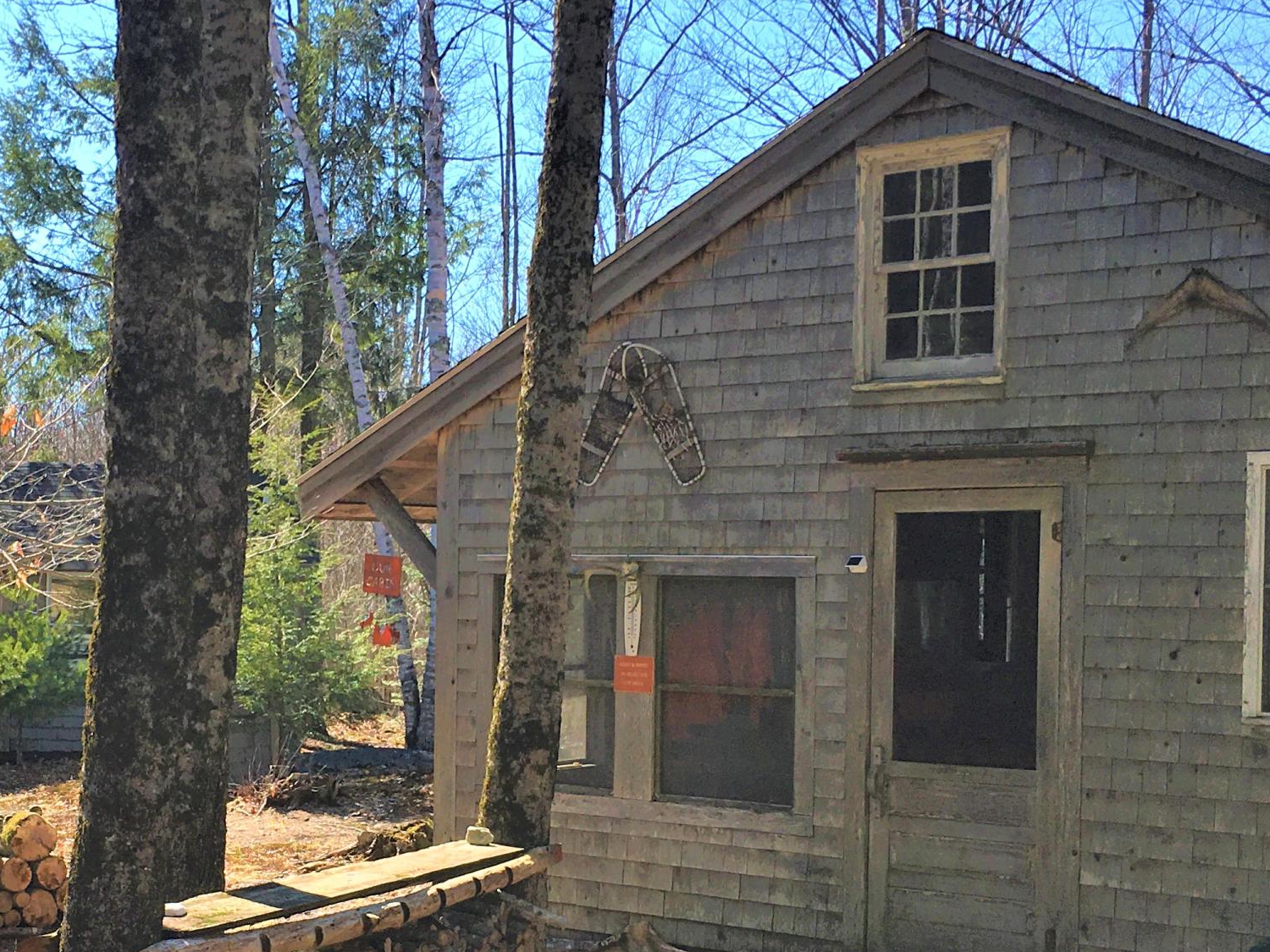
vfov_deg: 25.1
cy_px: 635
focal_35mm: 58
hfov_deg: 32.7
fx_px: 2128
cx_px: 332
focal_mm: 4.15
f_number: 2.2
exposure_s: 1/974
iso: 25
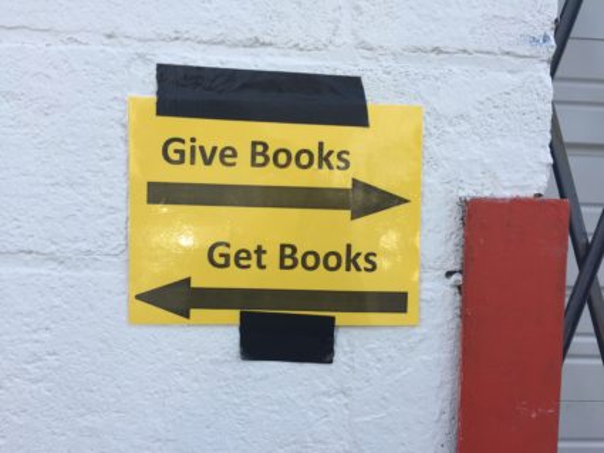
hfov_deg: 61.6
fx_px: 506
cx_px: 302
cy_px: 226
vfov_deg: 48.2
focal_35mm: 29
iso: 32
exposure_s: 1/628
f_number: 2.2
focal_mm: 4.15
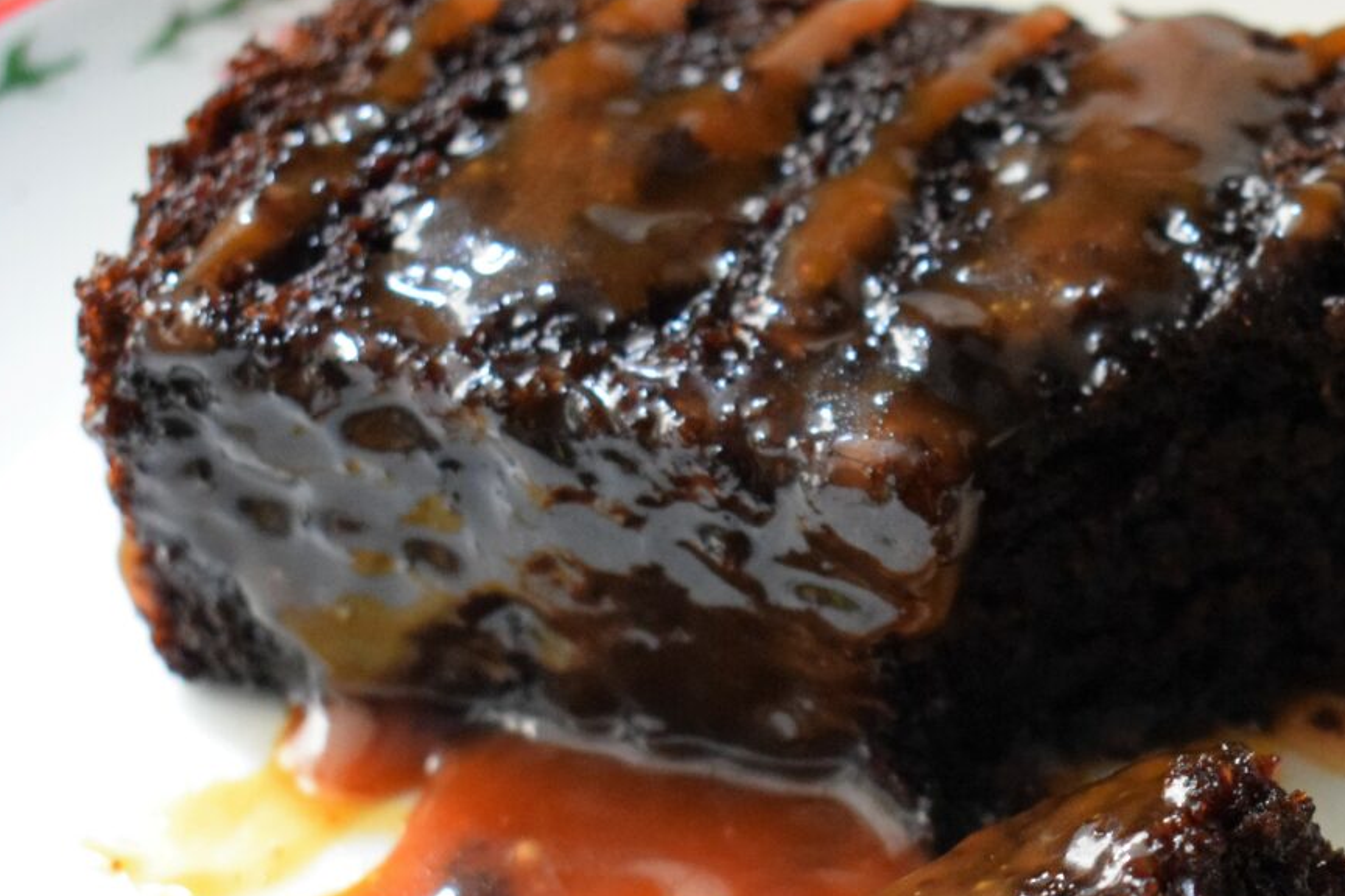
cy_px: 1004
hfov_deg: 15.7
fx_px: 4782
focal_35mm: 128
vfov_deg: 10.6
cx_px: 1381
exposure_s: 1/60
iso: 3200
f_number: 4.8
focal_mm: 36
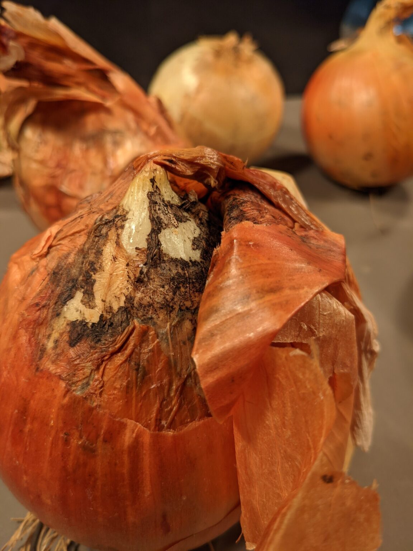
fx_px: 430
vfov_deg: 65.3
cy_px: 276
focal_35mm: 27
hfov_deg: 51.4
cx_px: 206
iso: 58
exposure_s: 1/213
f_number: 1.73
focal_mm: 4.38
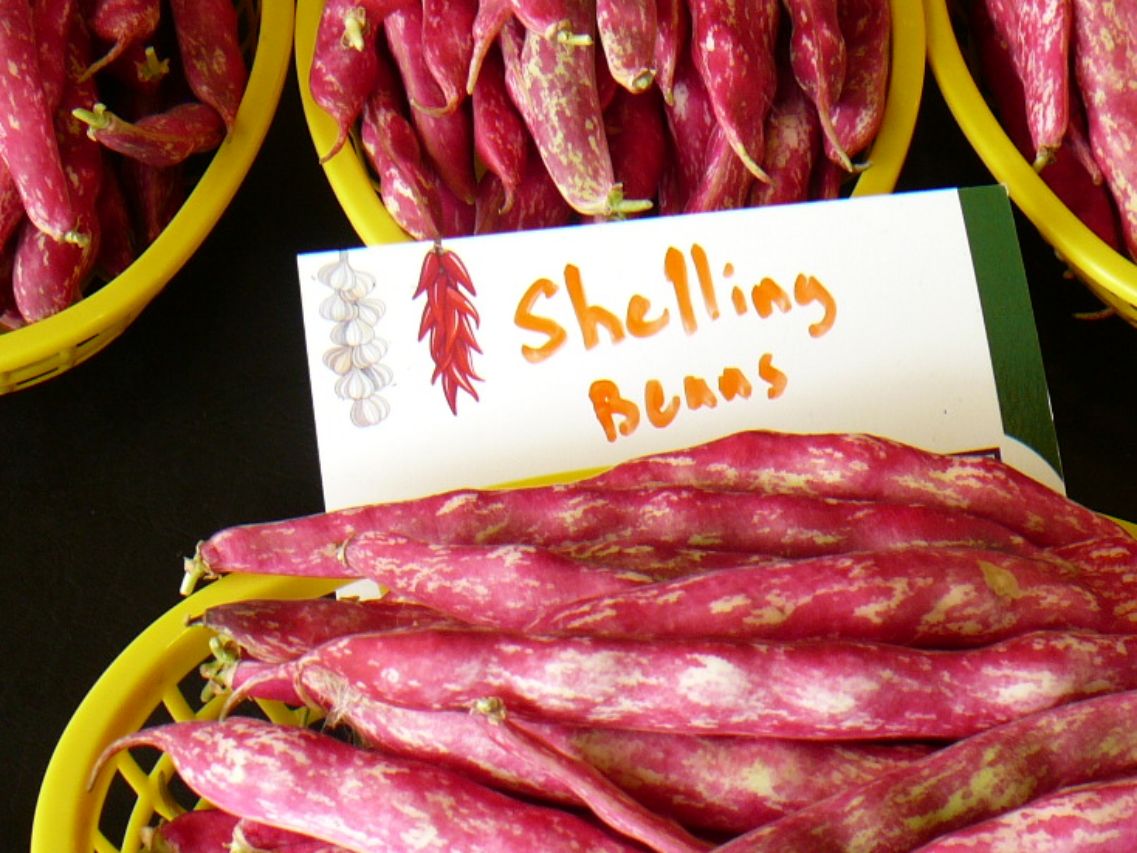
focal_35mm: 61
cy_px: 406
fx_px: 2004
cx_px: 685
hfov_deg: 31.6
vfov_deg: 24.0
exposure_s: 1/40
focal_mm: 5.2
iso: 100
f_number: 2.8
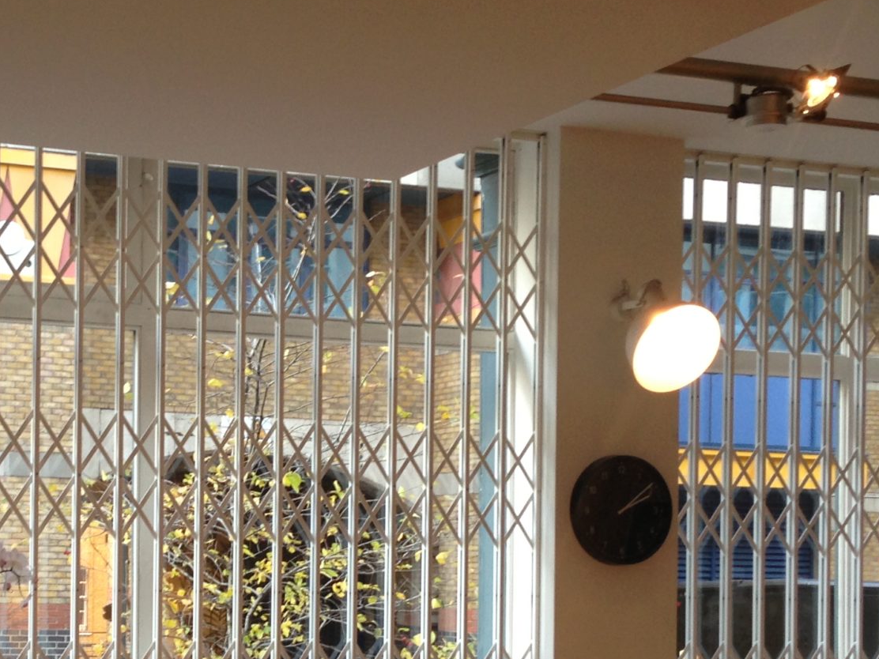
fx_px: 1930
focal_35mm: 76
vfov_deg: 19.2
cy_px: 544
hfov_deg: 25.1
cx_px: 150
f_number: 2.4
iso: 50
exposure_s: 1/24
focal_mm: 4.13
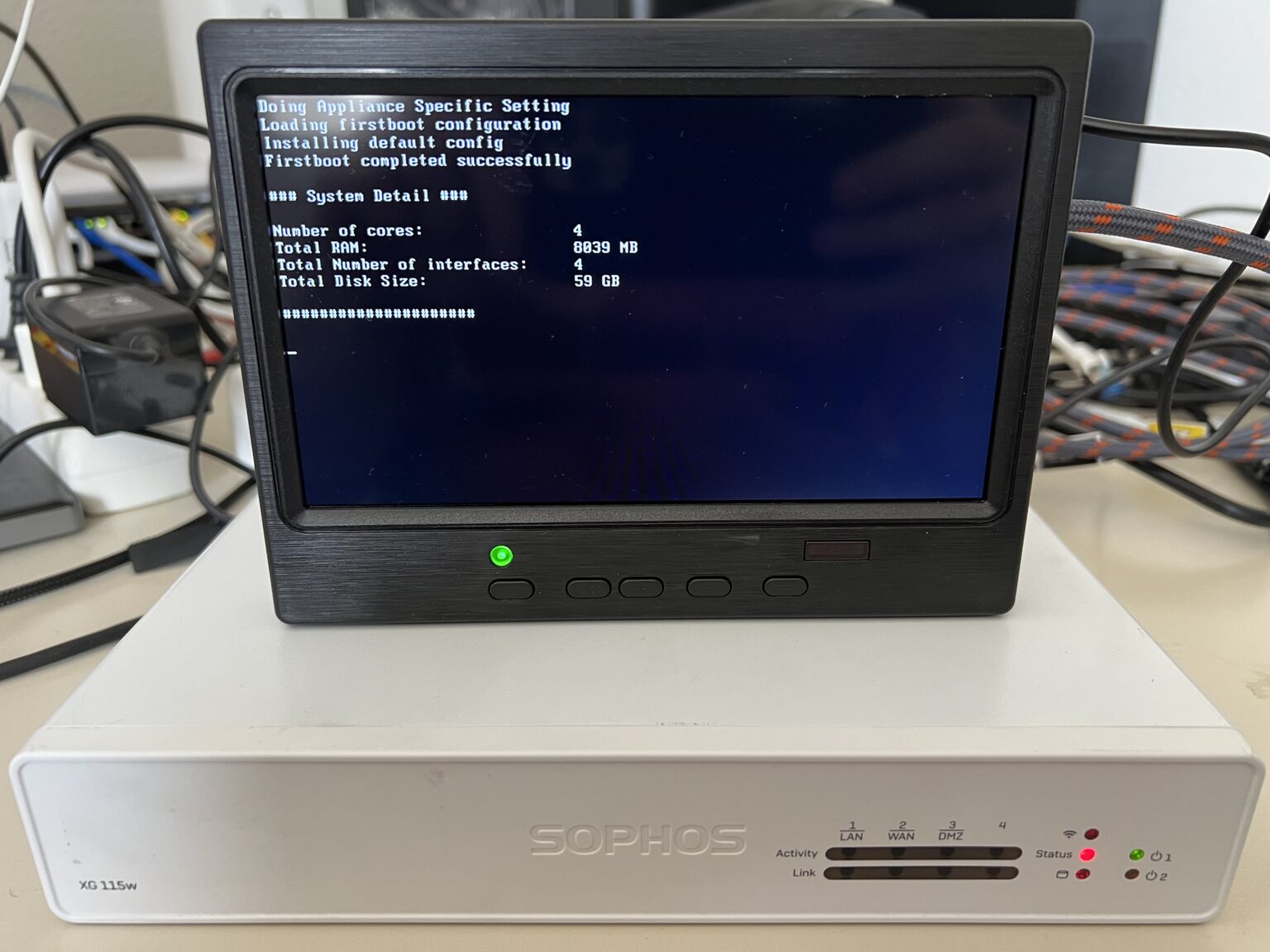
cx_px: 635
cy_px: 476
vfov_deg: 53.1
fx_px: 954
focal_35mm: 26
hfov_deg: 67.3
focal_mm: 5.7
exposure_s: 1/60
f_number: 1.5
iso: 200
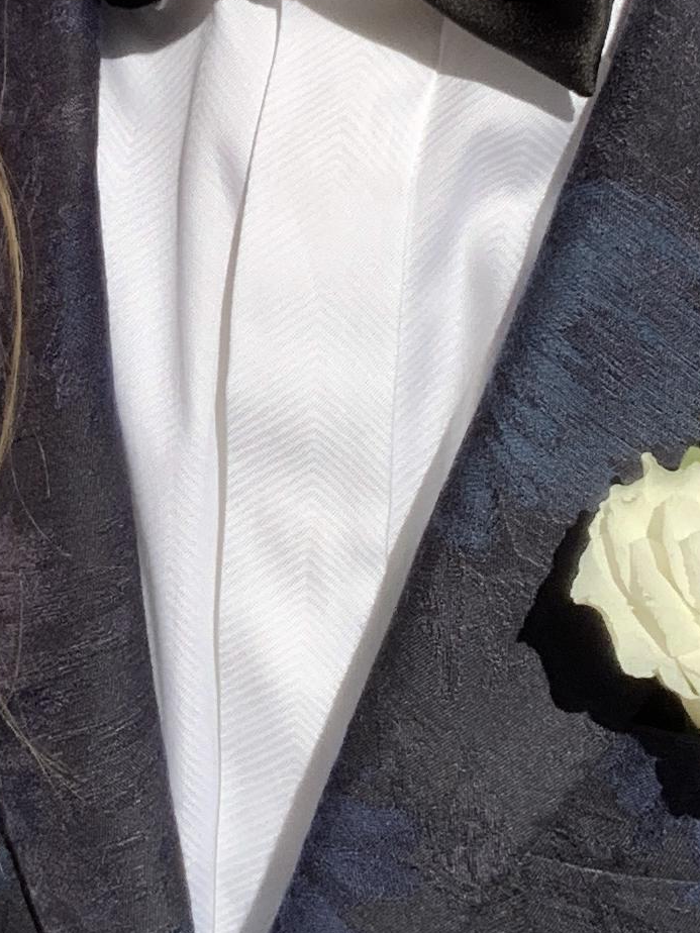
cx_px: 58
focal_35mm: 107
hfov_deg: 13.7
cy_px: 90
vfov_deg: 18.1
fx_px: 2885
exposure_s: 1/1266
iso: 16
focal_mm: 2.87
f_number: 2.2
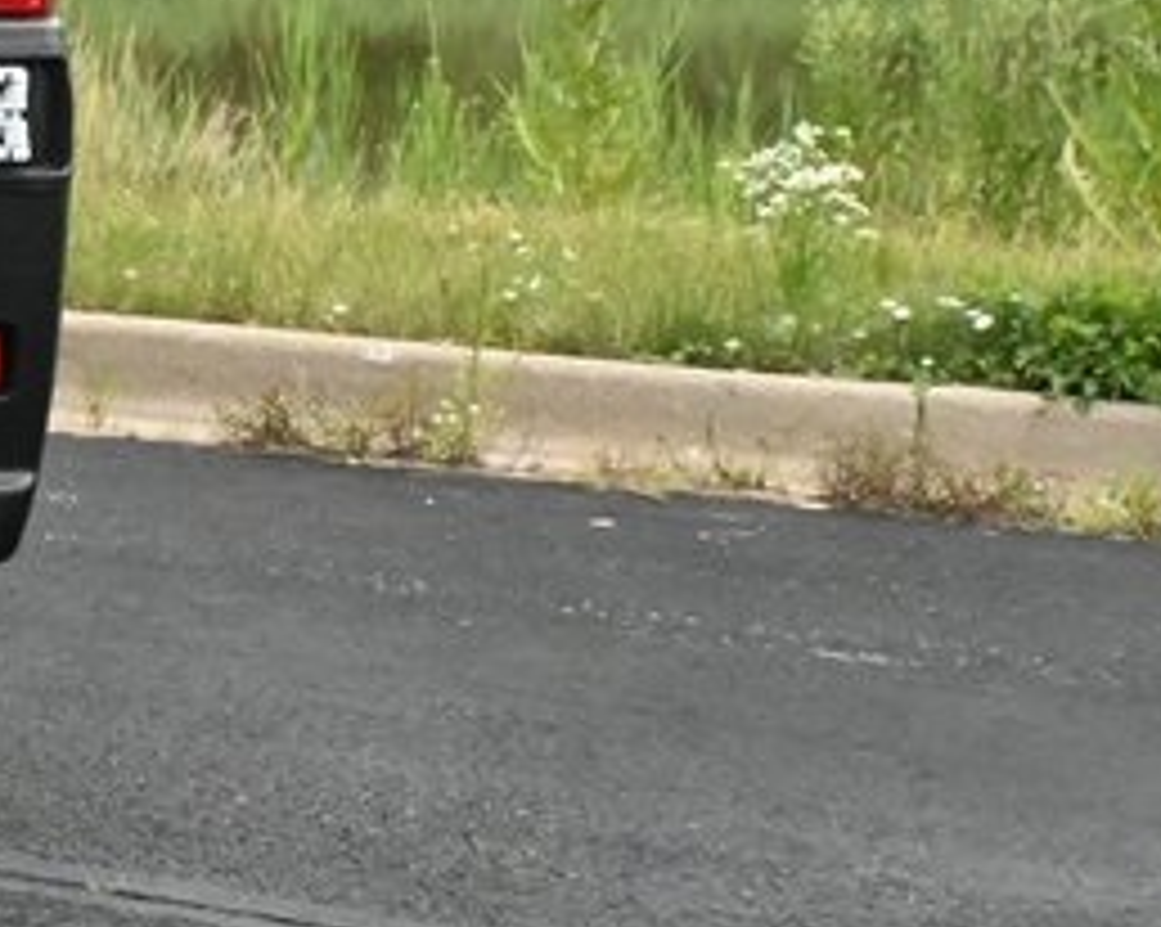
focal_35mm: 140
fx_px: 4802
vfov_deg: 10.7
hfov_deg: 12.3
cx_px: -1107
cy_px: -443
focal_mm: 25
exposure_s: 1/2500
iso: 6400
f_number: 9
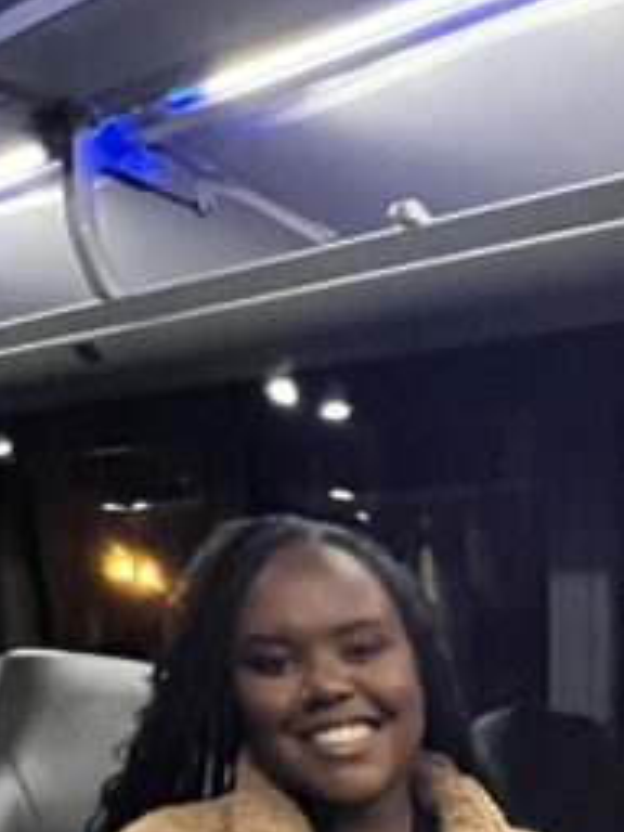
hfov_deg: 24.0
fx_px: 1250
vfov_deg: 26.8
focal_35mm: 52
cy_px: 1232
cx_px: 848
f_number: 1.8
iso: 1250
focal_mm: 1.57
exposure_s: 1/27
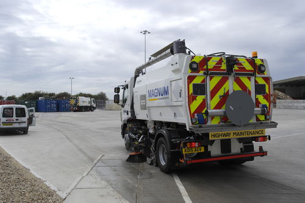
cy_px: 102
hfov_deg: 61.9
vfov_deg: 43.6
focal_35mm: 30
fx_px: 254
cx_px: 152
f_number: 7.1
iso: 100
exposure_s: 1/180
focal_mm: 20
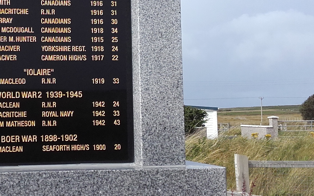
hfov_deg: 25.7
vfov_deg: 16.6
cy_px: 39
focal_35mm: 78
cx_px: 35
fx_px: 667
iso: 50
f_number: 2.2
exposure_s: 1/1191
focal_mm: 3.31
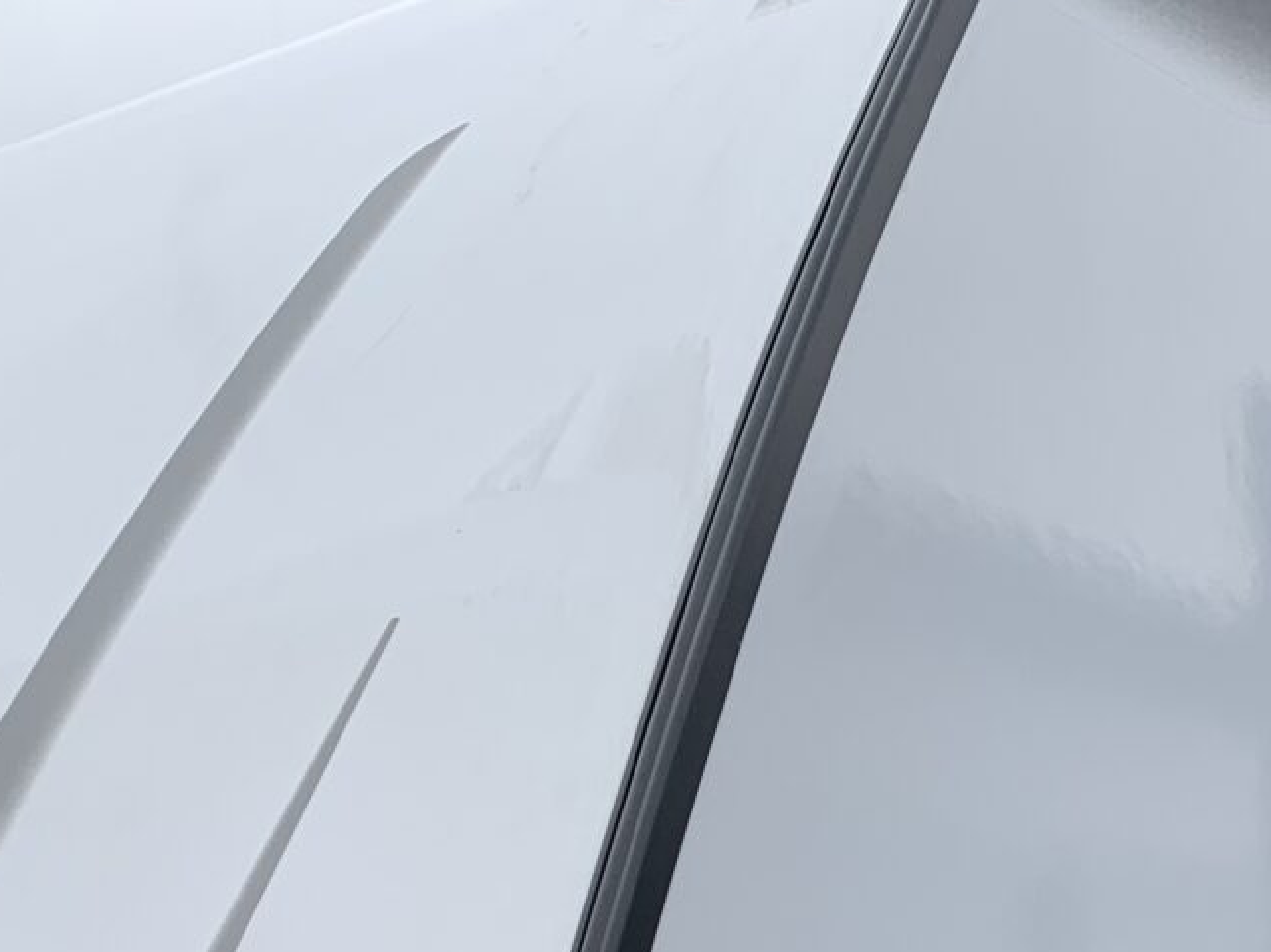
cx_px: 859
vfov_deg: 16.1
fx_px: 3046
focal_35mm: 83
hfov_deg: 23.4
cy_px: 1488
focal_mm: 4.25
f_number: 1.8
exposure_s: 1/2114
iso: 25
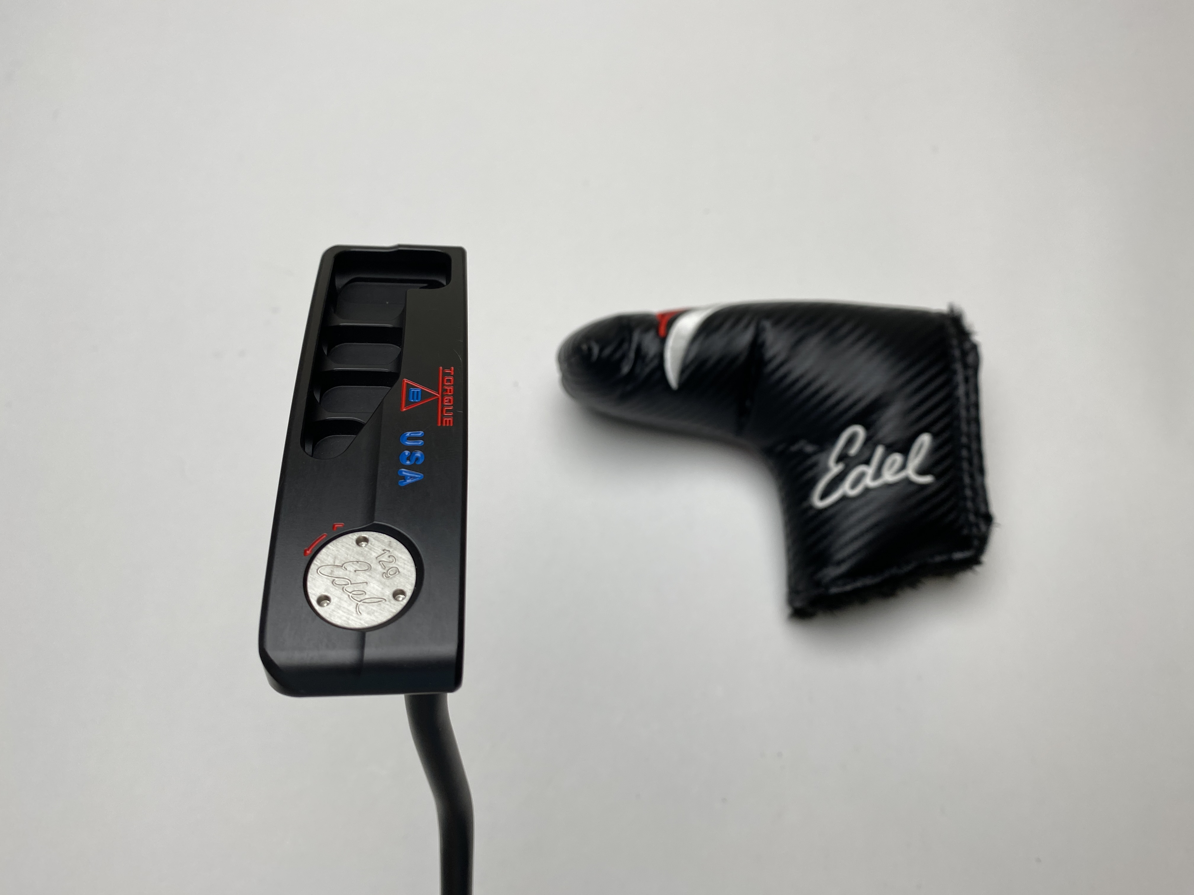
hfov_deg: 67.3
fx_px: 897
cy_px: 448
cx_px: 597
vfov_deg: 53.1
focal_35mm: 26
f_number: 1.8
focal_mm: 4.25
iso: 32
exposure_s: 1/437
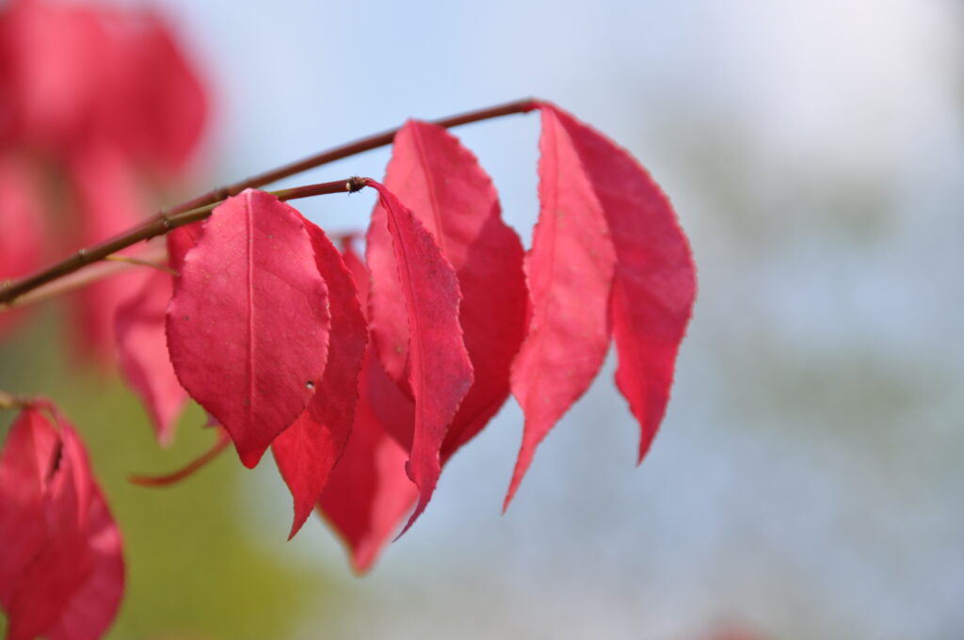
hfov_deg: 6.9
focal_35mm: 300
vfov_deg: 4.6
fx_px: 8023
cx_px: 482
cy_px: 320
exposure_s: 1/320
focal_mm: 200
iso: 200
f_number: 8
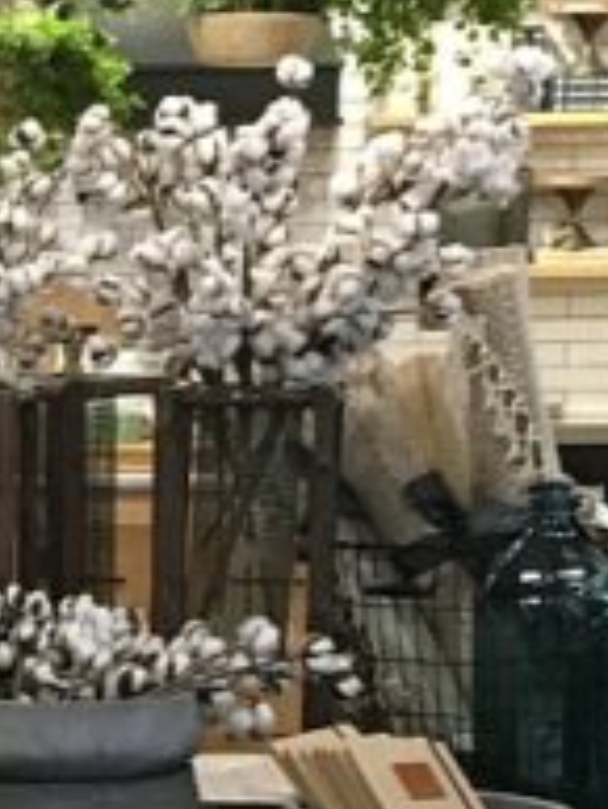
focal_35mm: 154
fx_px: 3603
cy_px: 843
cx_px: -545
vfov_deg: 12.6
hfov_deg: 9.1
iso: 125
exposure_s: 1/30
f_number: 2.2
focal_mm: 4.15
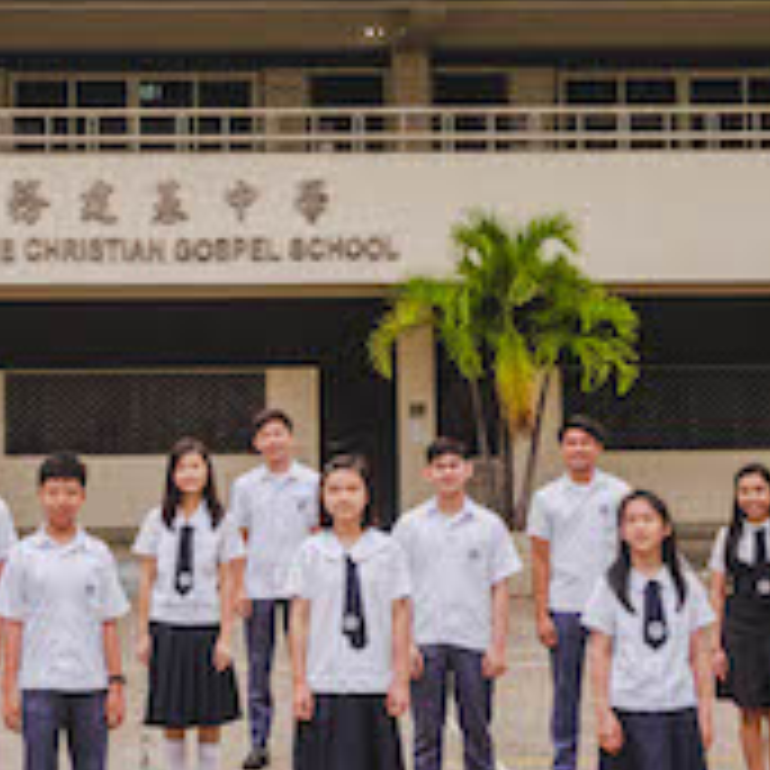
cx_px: 167
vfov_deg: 22.4
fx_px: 1938
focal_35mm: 77
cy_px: 268
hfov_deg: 22.2
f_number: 14
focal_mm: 20.5
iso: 500
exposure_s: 1/125
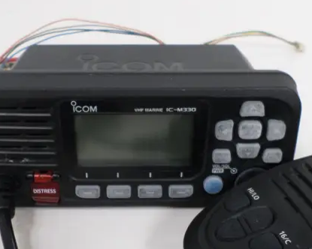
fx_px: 489
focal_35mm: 53
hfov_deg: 35.3
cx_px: 142
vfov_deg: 28.5
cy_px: 162
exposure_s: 1/30
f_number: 2.5
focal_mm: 4.5
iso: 80
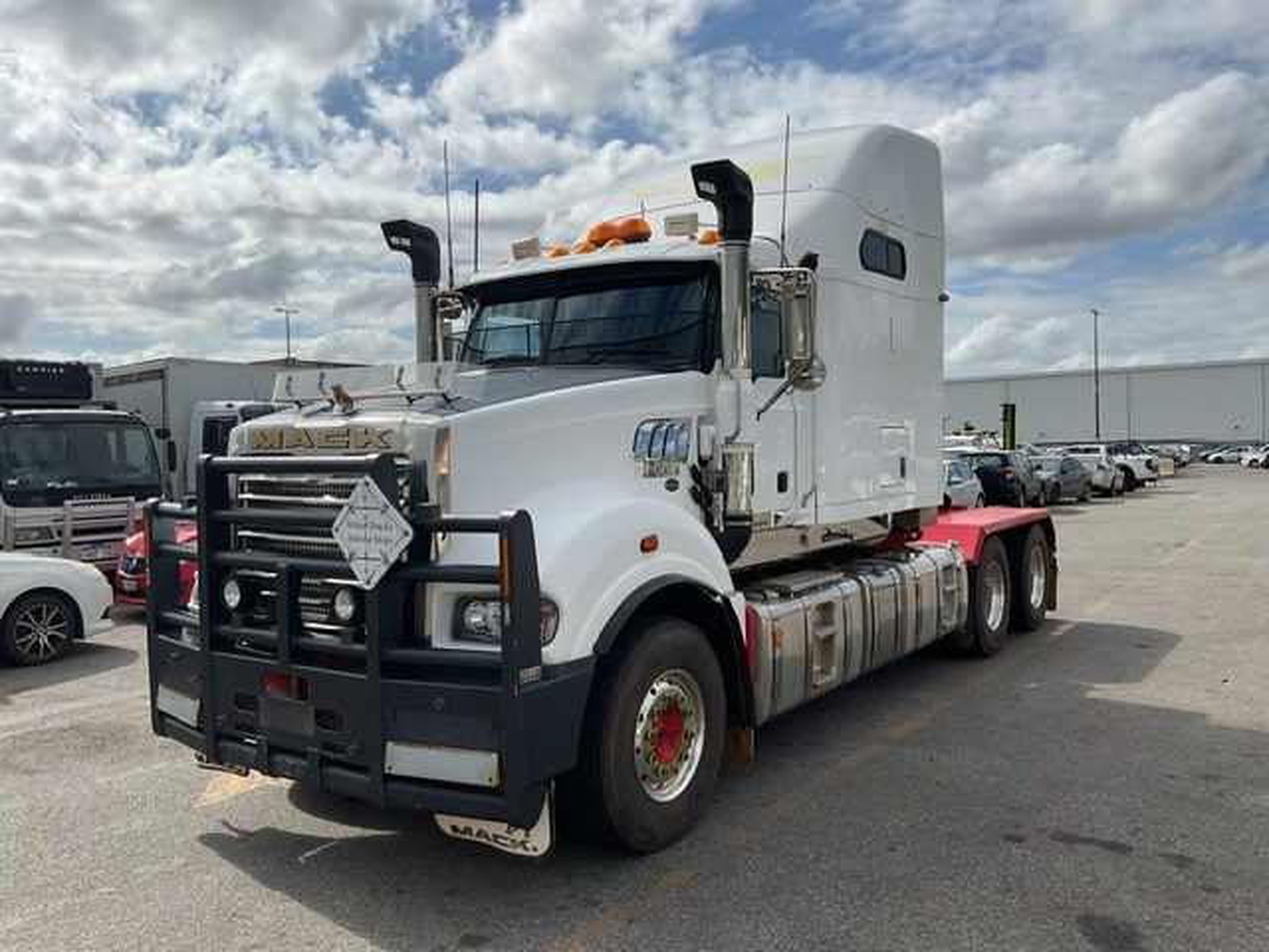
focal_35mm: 29
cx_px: 634
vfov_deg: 48.2
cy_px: 476
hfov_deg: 61.7
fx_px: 1063
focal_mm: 3
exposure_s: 1/3788
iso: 16
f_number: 1.8
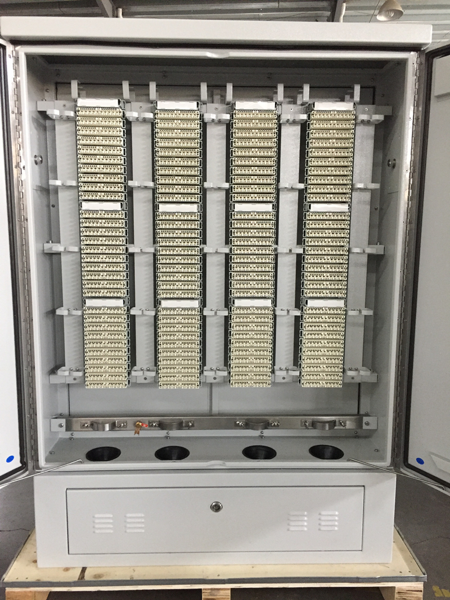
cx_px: 225
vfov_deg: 61.6
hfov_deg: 48.2
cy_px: 300
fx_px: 502
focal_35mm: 29
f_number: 2.2
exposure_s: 1/25
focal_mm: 4.15
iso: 250
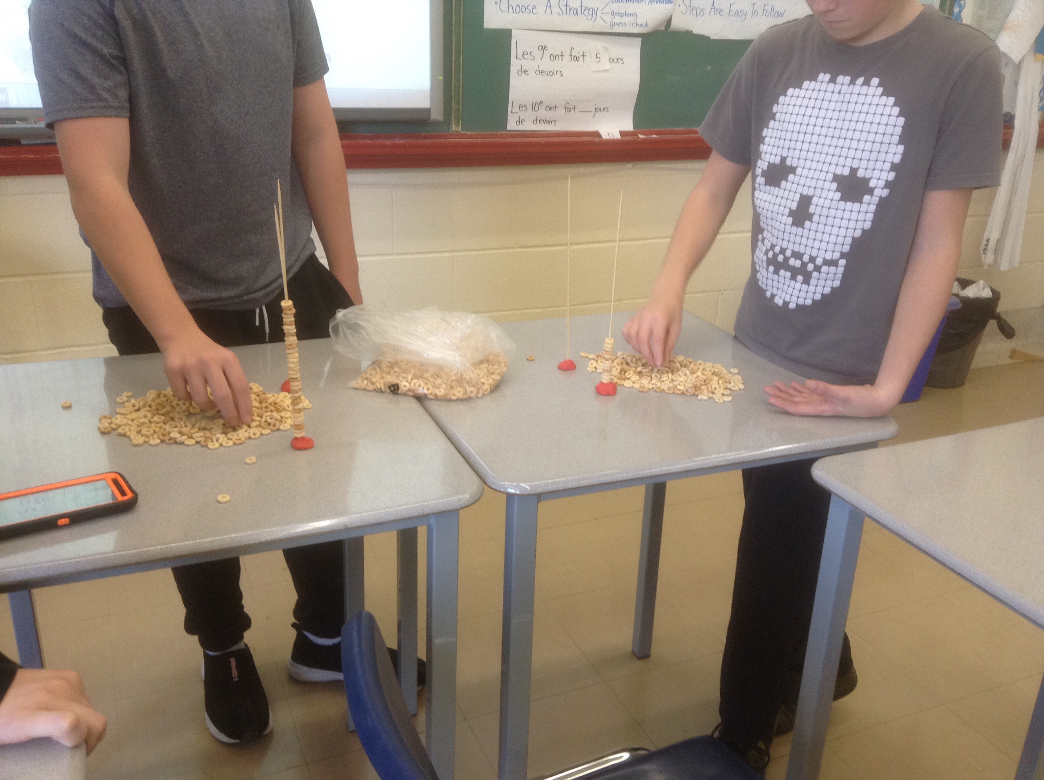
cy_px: 390
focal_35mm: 33
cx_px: 522
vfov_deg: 42.8
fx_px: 994
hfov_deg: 55.4
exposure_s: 1/24
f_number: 2.4
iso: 64
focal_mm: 3.3
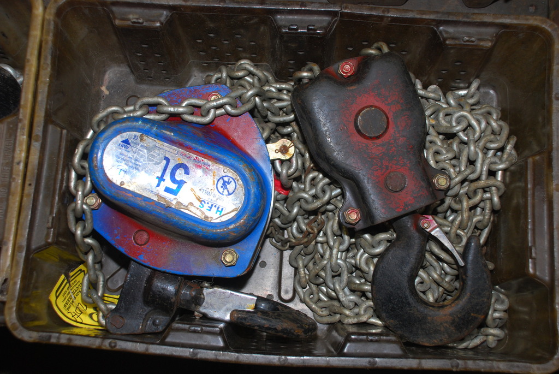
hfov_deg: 42.3
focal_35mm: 46
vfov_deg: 29.0
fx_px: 723
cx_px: 280
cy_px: 187
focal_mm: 31
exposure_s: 1/60
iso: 200
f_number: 5
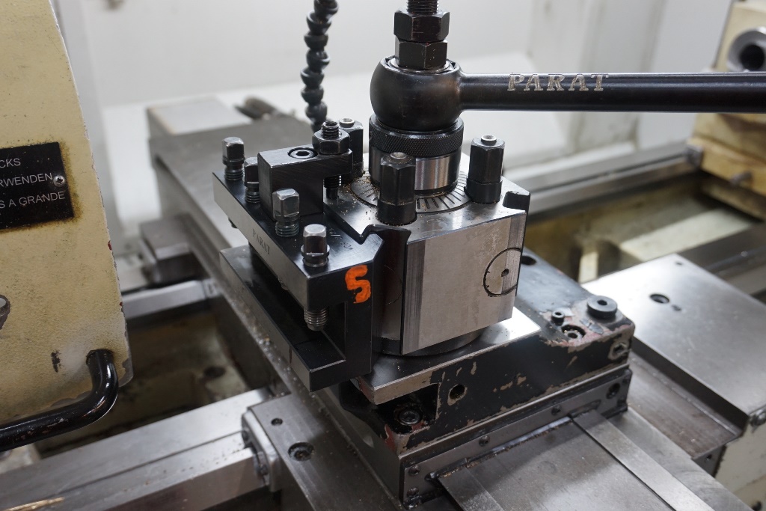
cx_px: 383
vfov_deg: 38.4
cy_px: 256
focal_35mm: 34
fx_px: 734
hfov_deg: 55.1
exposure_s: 1/60
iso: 500
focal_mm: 23
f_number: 4
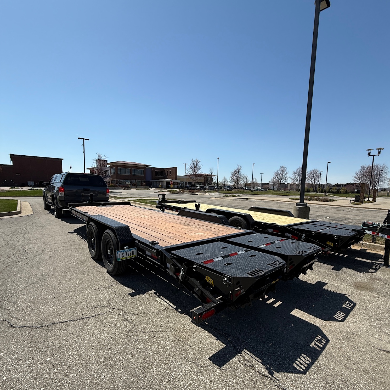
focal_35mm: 17
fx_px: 217
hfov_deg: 84.0
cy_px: 217
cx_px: 198
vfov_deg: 83.7
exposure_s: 1/2717
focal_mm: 2.22
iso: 50
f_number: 2.2
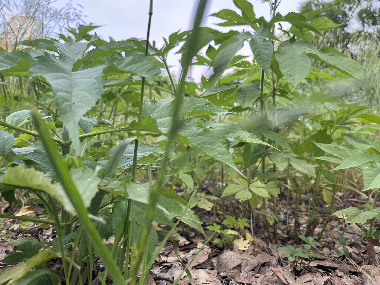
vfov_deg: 51.4
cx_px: 192
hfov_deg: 65.3
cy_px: 142
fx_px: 296
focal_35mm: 27
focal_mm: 5.1
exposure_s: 1/274
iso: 40
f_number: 1.6
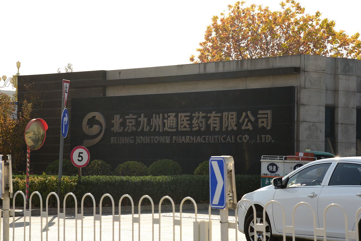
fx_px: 1204
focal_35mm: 120
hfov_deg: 17.1
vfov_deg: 11.4
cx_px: 180
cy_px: 120
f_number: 11
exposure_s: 1/160
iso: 200
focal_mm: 120
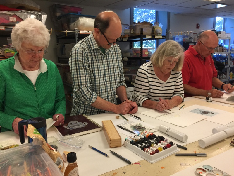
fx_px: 196
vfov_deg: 48.2
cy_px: 88
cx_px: 117
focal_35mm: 29
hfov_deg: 61.7
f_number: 2.2
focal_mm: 4.15
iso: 40
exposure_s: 1/30
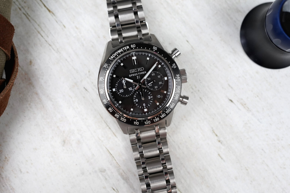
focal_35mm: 35
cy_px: 96
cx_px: 145
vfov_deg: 37.9
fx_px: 282
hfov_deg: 54.4
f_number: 5.6
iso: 2000
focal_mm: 35
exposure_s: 1/250
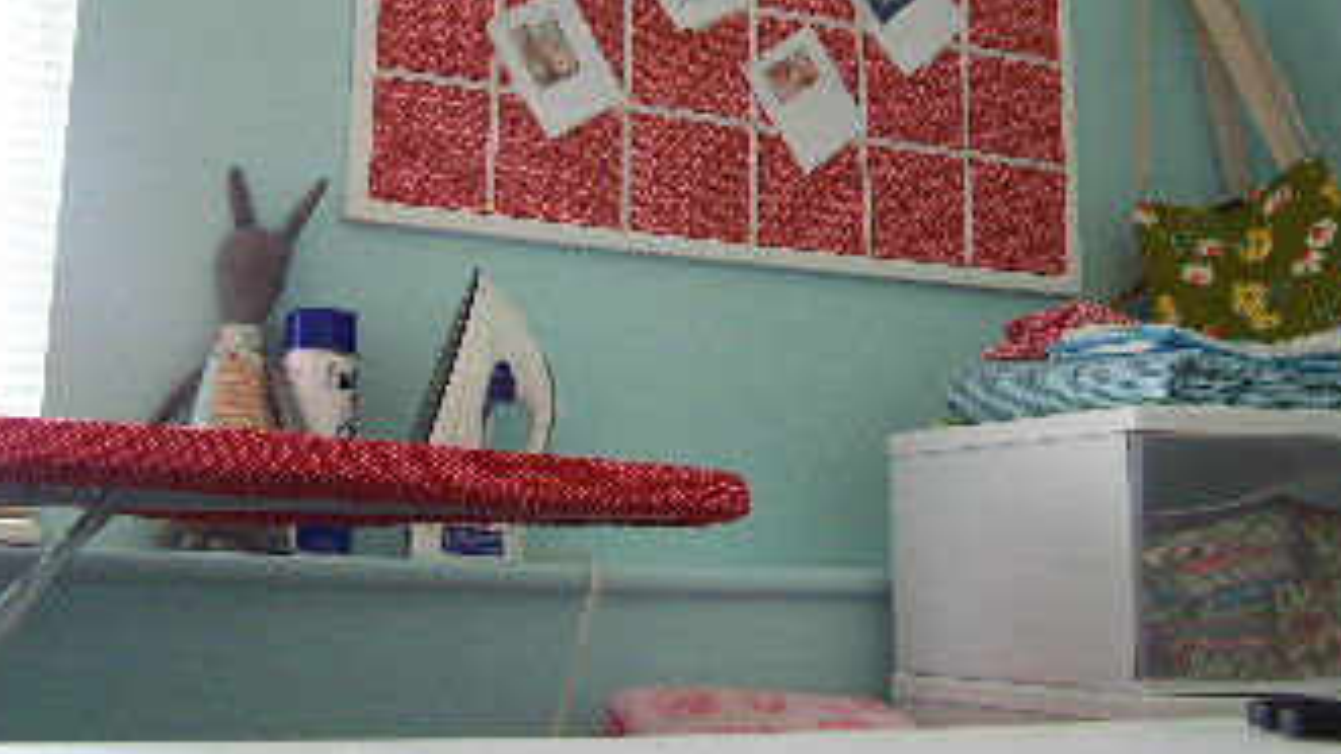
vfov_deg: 23.8
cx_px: 754
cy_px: 215
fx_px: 1777
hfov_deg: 41.3
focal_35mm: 50
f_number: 2.8
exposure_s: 1/10
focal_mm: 6.3
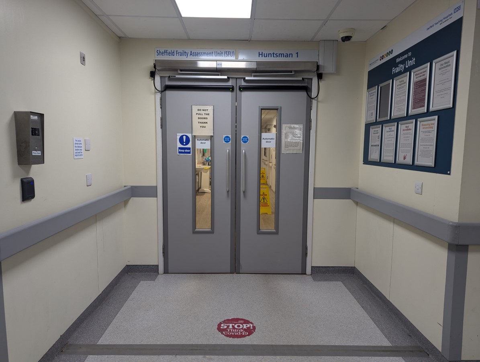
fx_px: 333
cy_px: 181
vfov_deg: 56.9
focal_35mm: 24
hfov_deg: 71.5
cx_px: 240
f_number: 1.85
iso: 49
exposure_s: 1/40.8
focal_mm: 6.81
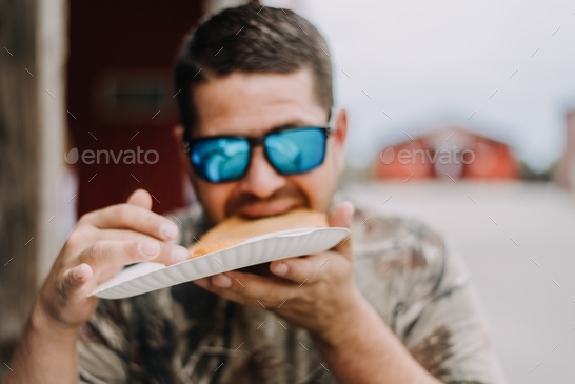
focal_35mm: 54
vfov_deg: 25.1
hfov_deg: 36.8
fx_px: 863
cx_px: 266
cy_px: 206
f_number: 1.8
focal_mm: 50
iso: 100
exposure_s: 1/800
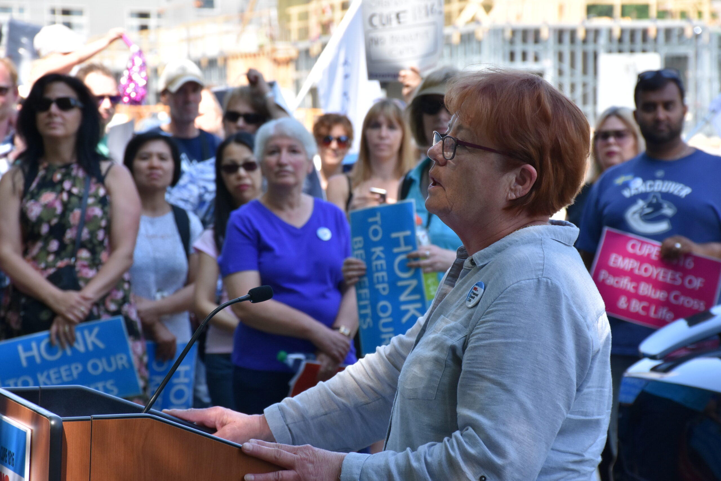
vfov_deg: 10.2
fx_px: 2704
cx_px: 360
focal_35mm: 135
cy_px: 240
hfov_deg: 15.2
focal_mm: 90
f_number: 8
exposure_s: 1/500
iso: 720
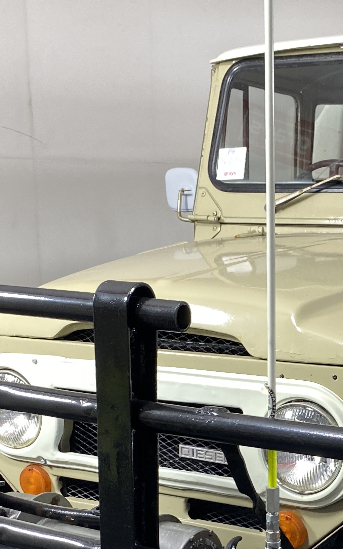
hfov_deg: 18.9
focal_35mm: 68
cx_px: 293
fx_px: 1017
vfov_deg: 29.2
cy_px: 478
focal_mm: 4.25
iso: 40
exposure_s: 1/100
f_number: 1.8
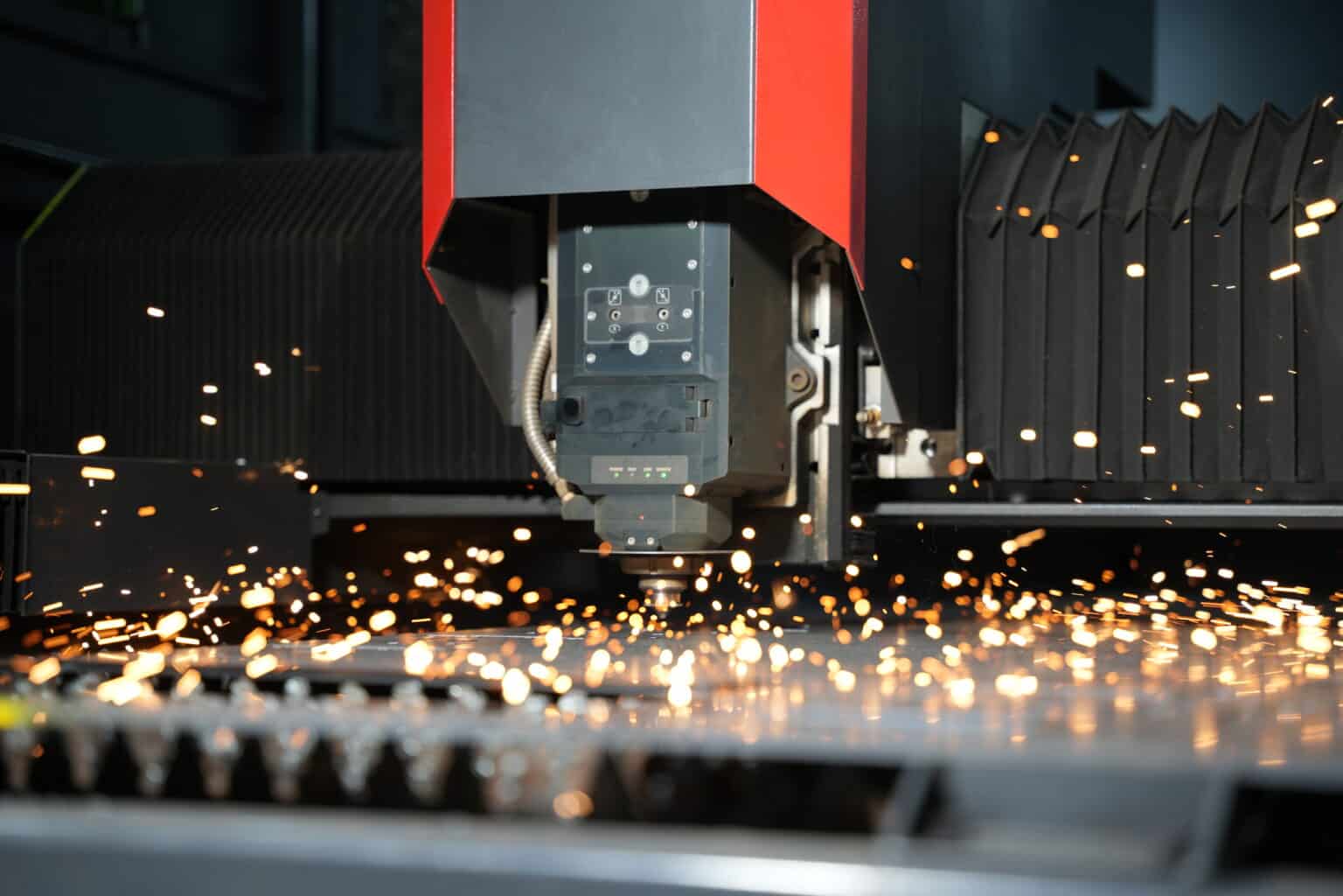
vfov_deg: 19.5
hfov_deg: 28.8
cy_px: 448
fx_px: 2611
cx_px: 672
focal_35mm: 70
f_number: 2.8
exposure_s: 1/200
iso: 640
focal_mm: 70
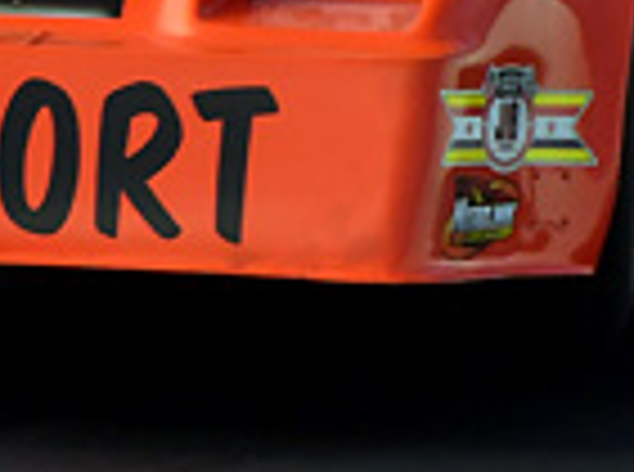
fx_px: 24370
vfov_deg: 1.1
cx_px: -9
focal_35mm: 1334
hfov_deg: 1.5
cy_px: -187
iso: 250
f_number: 5.6
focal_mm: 130
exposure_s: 1/1000
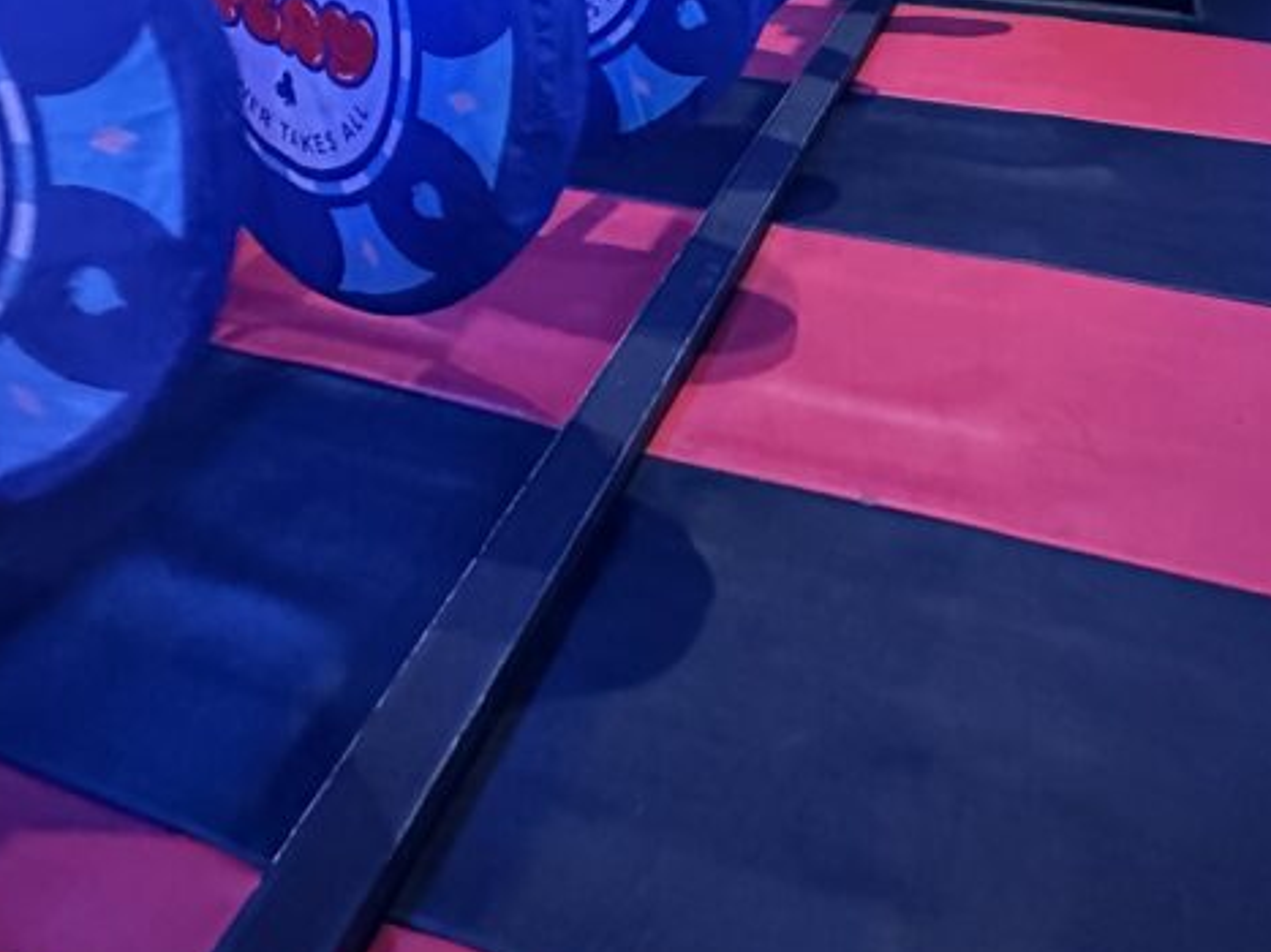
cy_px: -223
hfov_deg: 51.3
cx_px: 694
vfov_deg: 32.1
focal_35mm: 36
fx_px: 1321
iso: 1250
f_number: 2.2
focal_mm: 2.22
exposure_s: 1/41
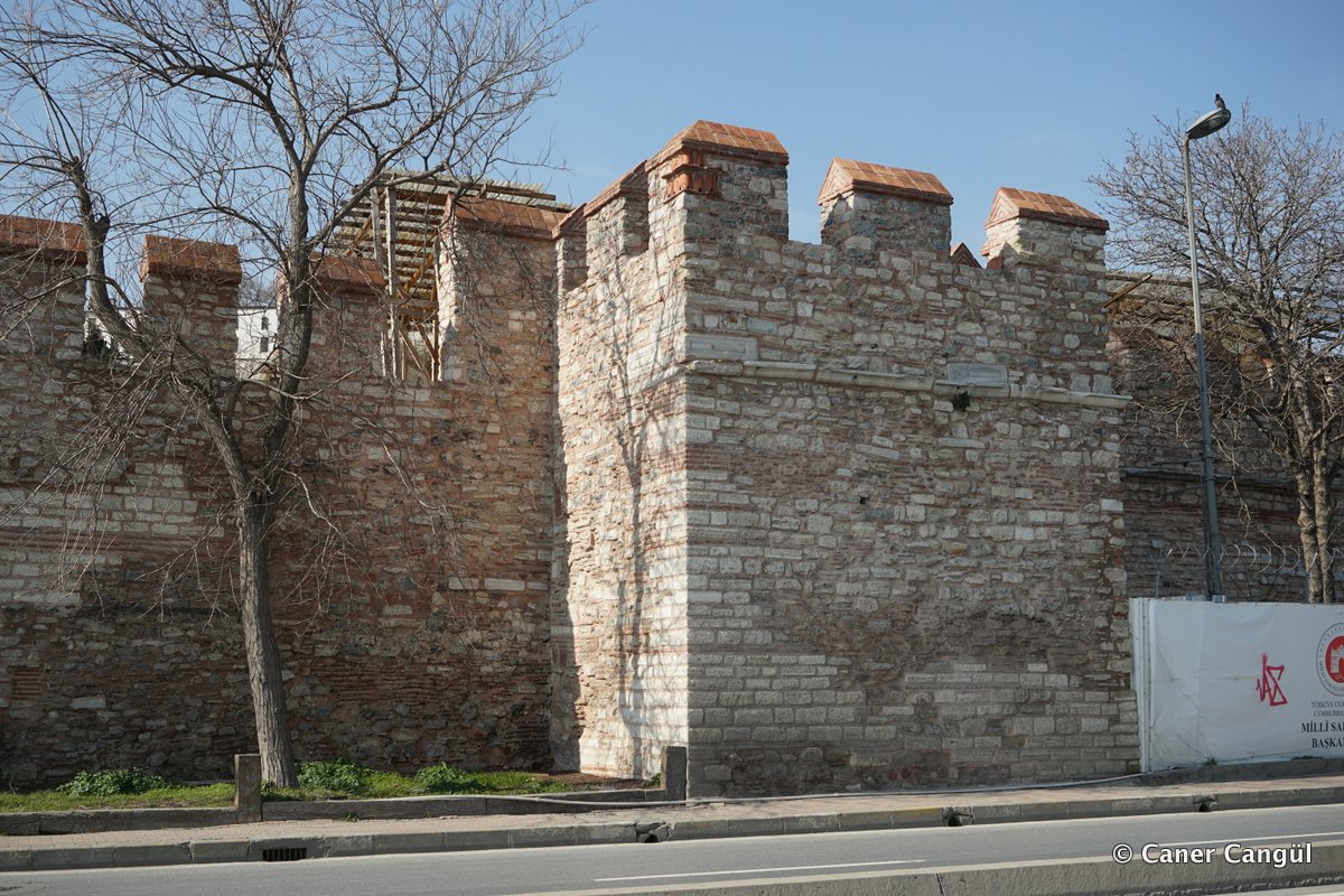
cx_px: 672
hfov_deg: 49.6
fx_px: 1456
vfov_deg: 34.2
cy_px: 448
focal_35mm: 39
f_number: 6.3
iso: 100
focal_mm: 39
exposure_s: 1/400
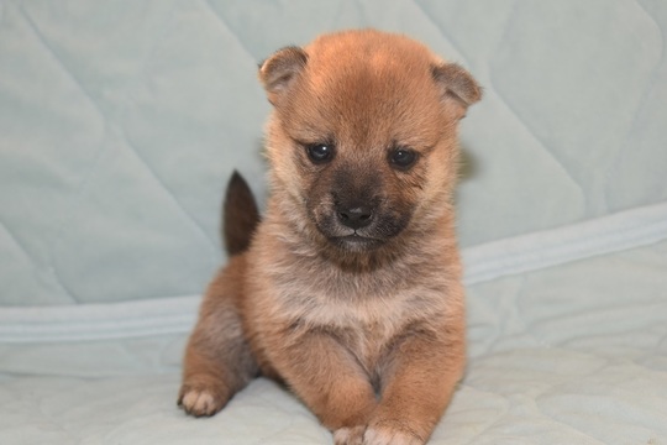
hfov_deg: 27.0
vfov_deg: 18.2
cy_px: 222
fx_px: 1389
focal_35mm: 75
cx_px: 334
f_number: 5.6
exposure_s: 1/125
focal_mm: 50
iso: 360
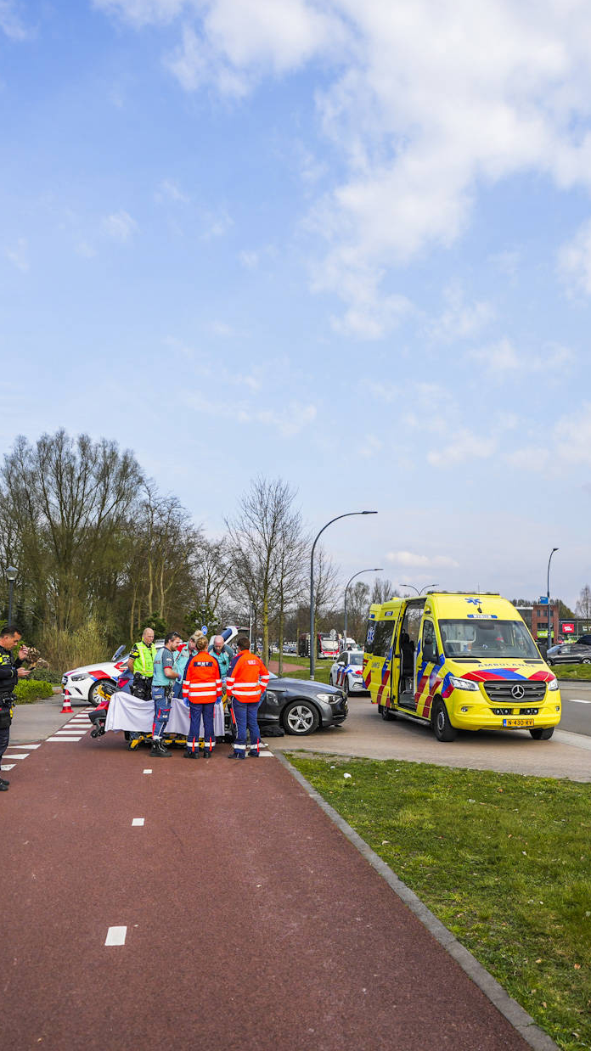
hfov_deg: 44.2
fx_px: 725
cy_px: 521
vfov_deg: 71.9
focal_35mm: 26
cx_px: 344
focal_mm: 16
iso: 100
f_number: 2.8
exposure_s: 1/1250
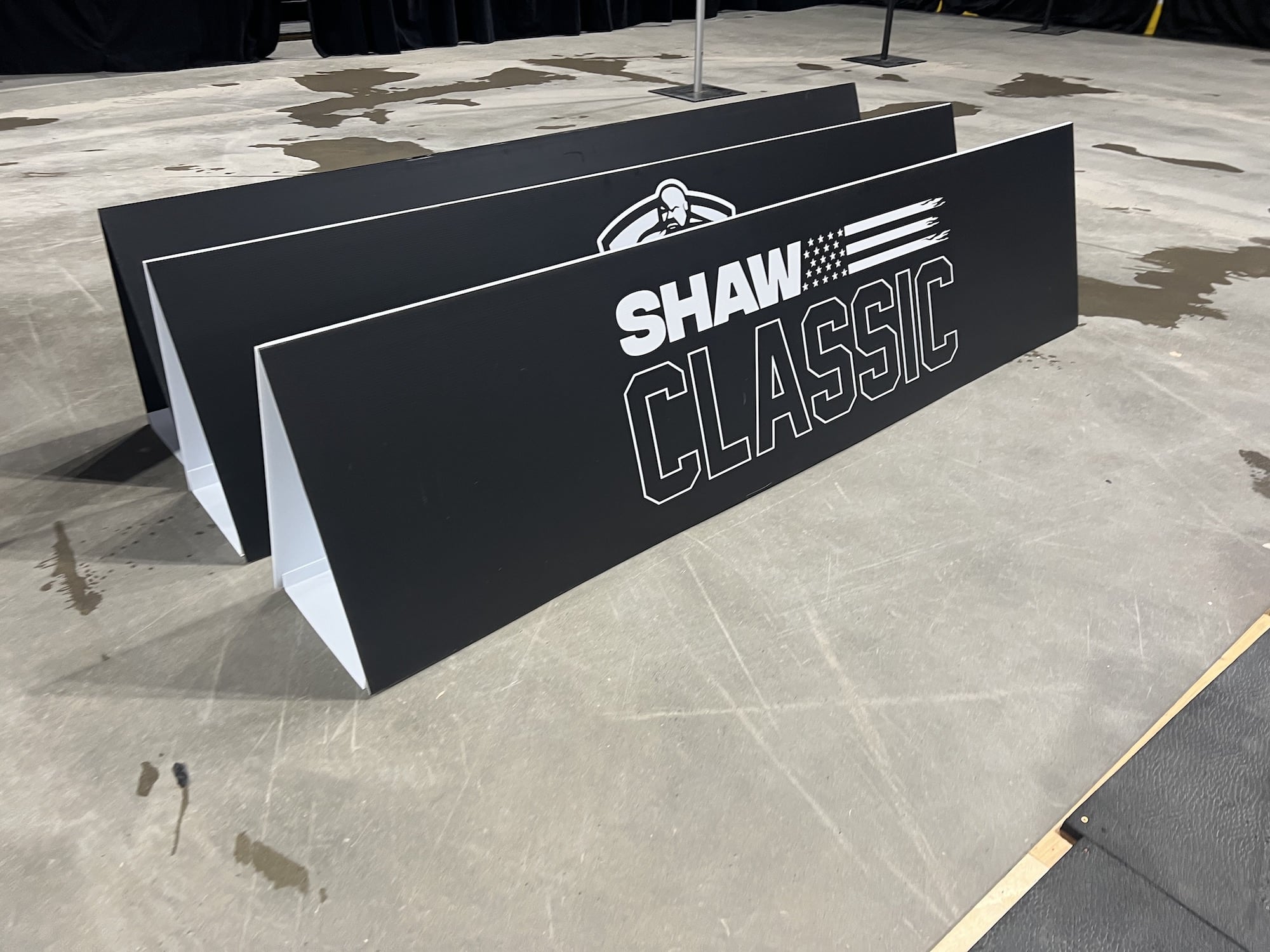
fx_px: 954
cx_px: 635
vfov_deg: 53.1
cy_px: 476
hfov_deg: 67.3
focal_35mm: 26
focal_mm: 5.7
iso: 160
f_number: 1.5
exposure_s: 1/50
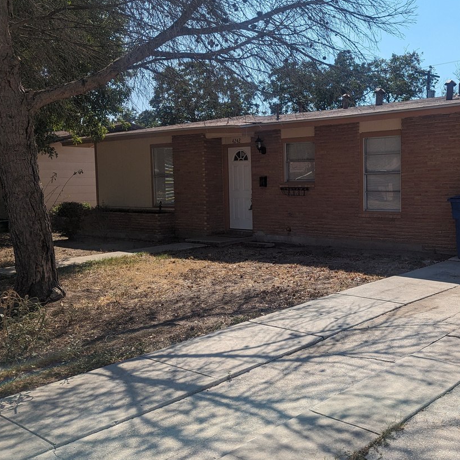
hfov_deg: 43.4
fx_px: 556
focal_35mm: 37
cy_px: 205
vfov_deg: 44.9
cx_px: 349
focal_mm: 6.81
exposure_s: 1/3236
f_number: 1.85
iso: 49
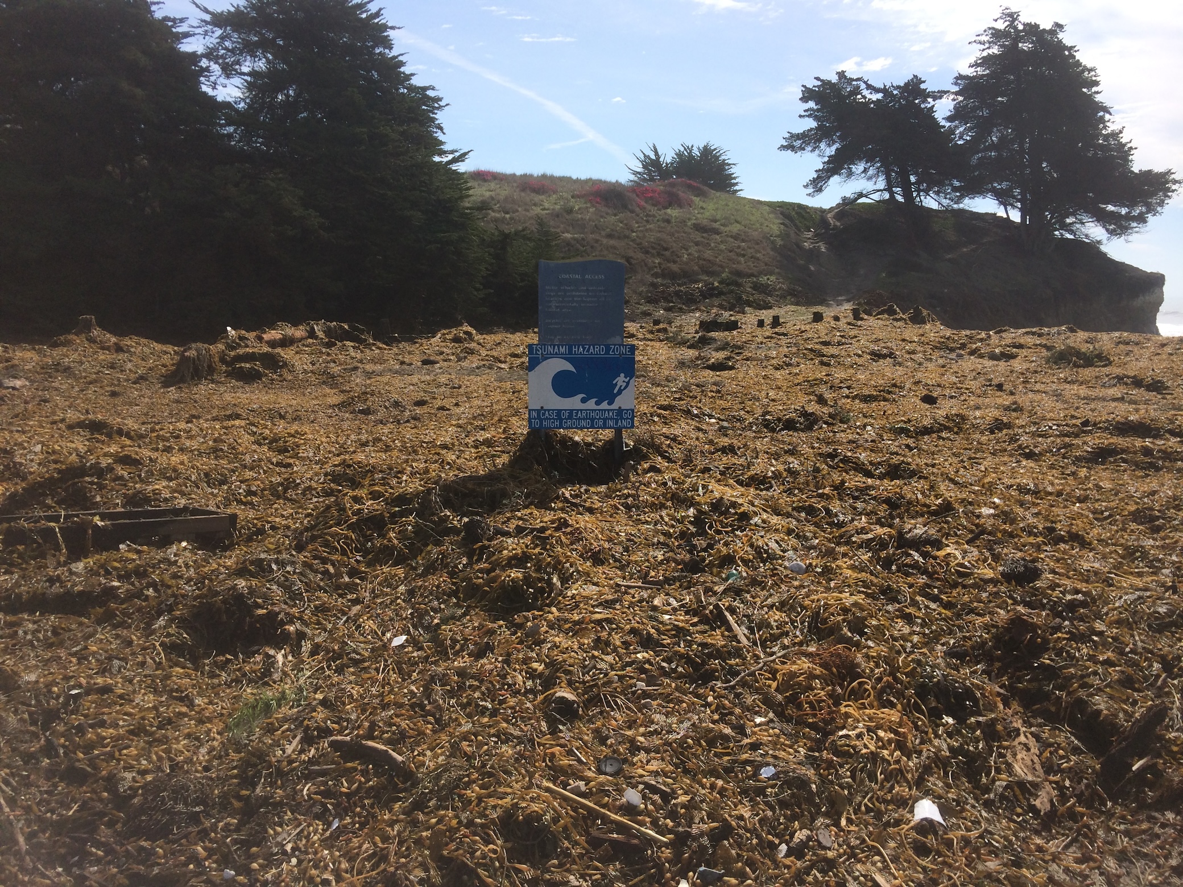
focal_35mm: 30
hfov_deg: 60.0
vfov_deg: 46.8
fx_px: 1025
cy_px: 444
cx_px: 592
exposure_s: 1/2283
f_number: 2.2
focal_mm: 4.12
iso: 40
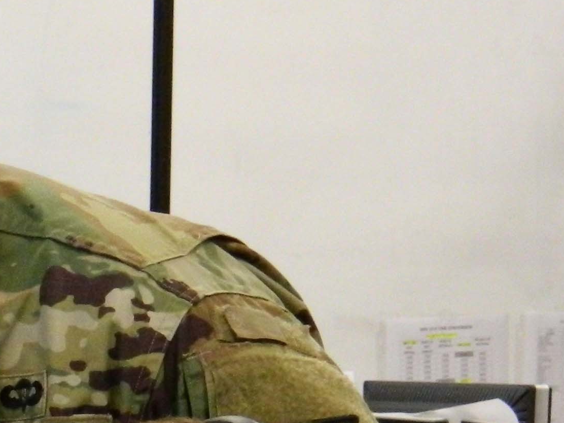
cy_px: 728
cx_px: -377
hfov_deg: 7.0
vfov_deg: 5.3
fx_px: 4497
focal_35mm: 276
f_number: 4
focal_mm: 12.6
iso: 400
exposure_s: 1/25
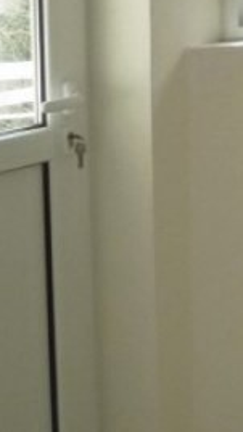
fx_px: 1396
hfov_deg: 8.0
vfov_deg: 17.1
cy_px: -19
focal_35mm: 122
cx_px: 811
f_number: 2.8
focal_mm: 4.4
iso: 100
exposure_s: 1/125
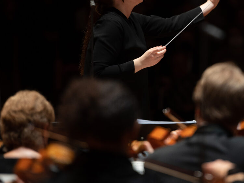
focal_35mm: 395
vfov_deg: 3.8
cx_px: 193
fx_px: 2784
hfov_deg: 5.0
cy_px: 30
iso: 2000
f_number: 2.8
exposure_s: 1/320
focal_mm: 200
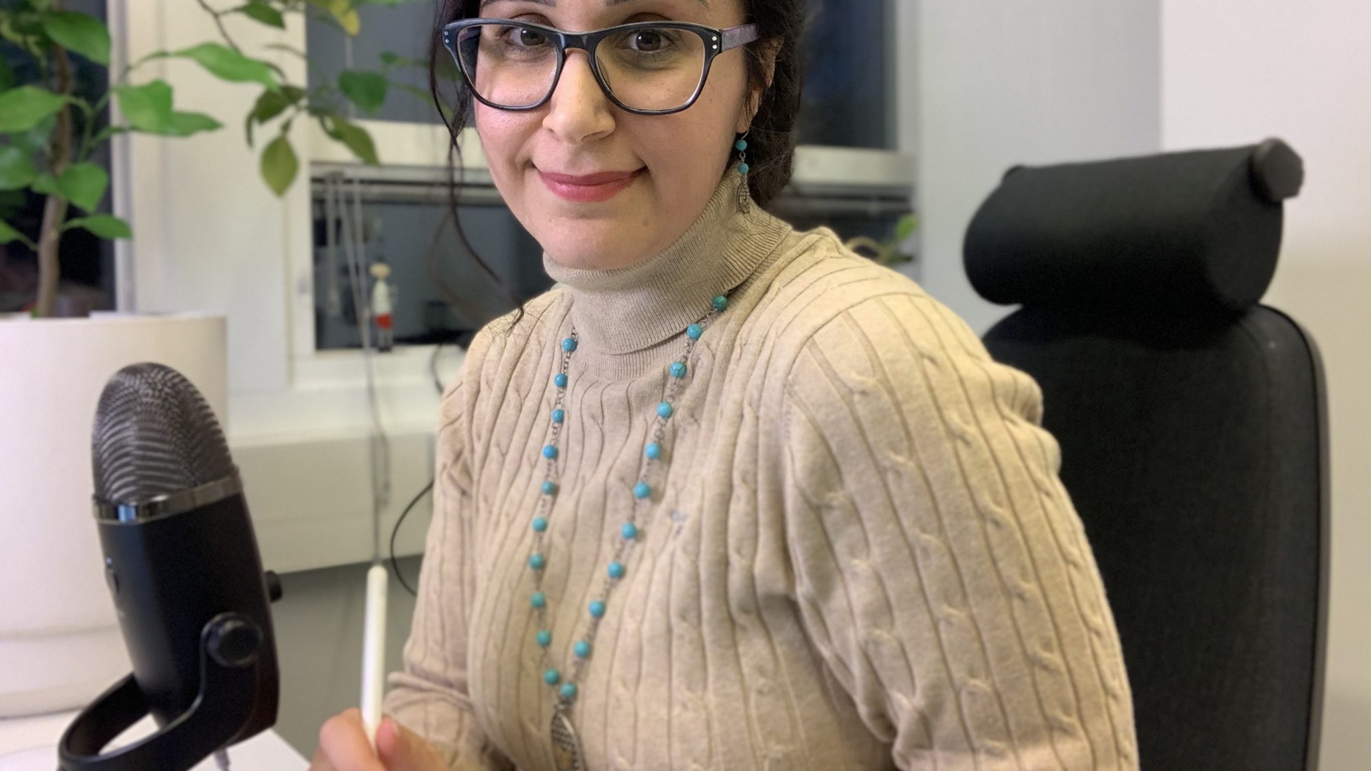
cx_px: 684
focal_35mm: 35
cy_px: 323
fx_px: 1272
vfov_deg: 33.6
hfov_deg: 56.6
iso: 125
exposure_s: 1/50
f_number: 2.2
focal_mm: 2.87
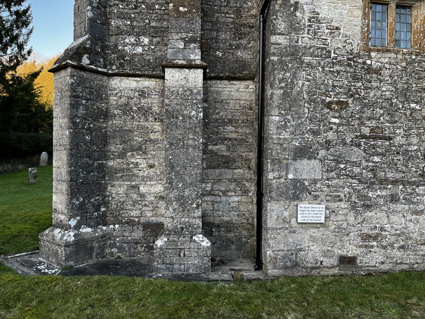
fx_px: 319
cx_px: 212
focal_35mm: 26
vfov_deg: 53.1
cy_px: 160
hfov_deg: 67.3
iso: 50
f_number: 1.6
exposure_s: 1/161
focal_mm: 5.1
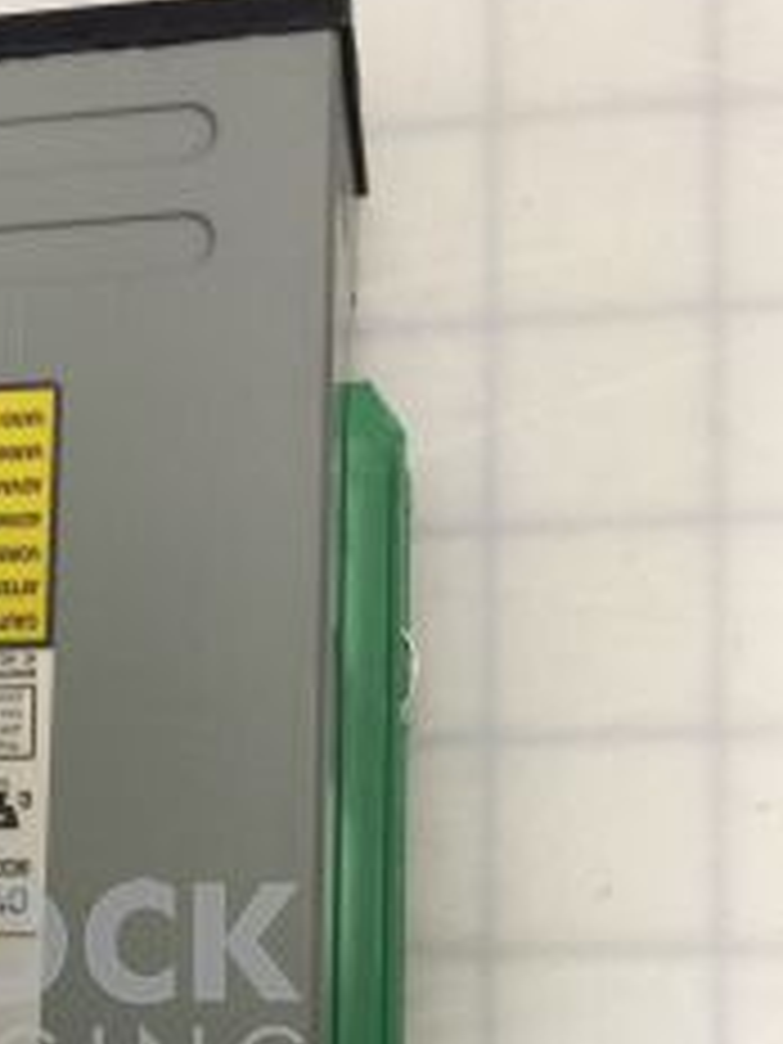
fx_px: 2262
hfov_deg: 18.7
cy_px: 994
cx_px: -140
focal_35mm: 75
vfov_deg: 25.0
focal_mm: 4.15
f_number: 2.2
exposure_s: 1/30
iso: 40
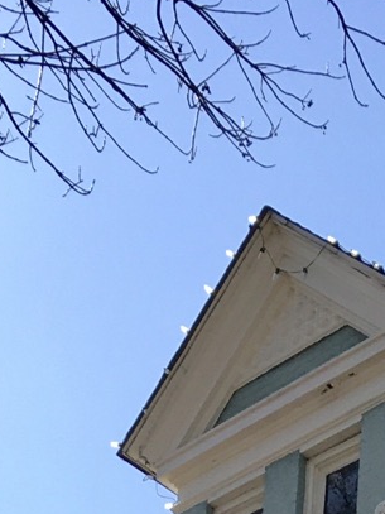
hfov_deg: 9.8
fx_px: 2166
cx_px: 630
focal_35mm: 146
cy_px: 1257
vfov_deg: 11.2
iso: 25
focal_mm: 4.15
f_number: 2.2
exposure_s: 1/1131
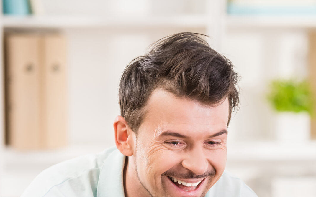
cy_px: 245
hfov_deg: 6.4
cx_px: 327
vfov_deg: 4.0
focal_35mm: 329
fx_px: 2833
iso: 400
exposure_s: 1/250
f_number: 3.2
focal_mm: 135
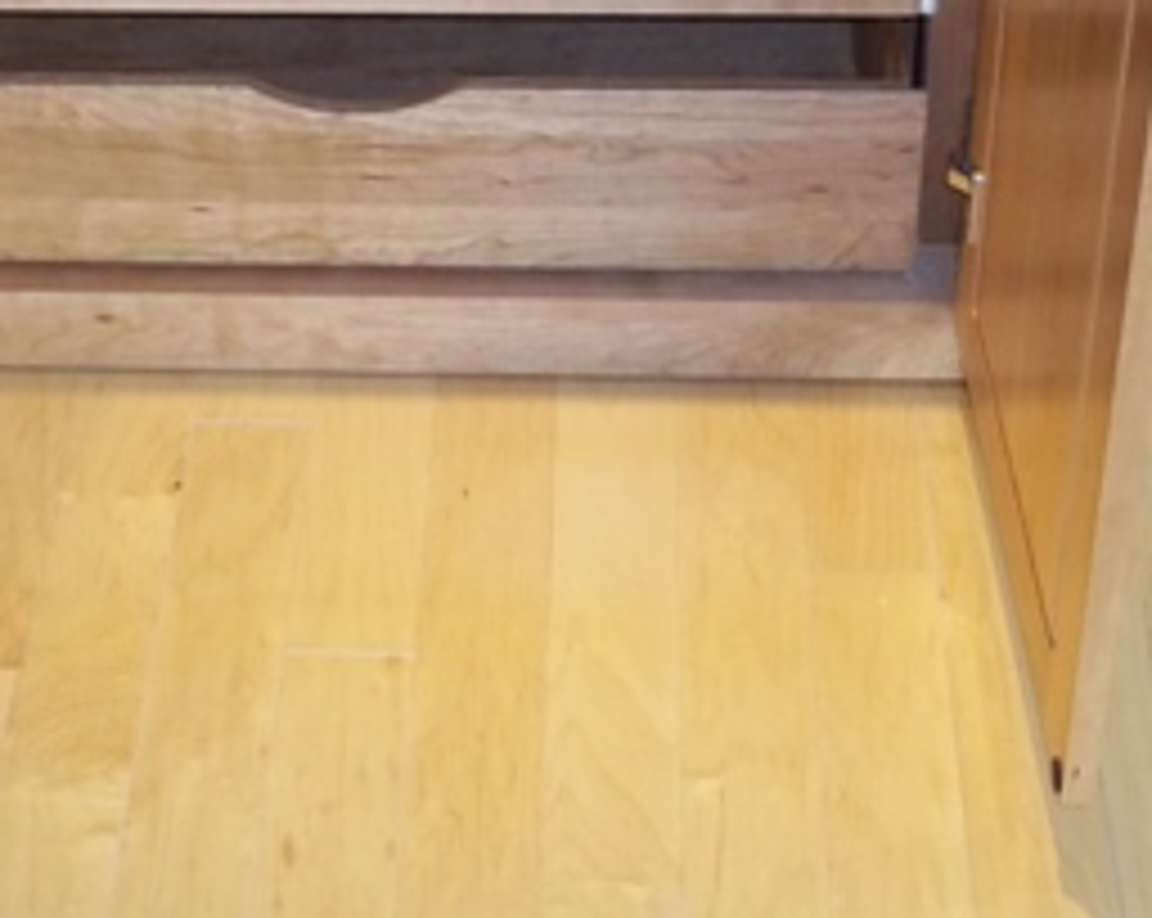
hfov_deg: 21.6
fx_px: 2996
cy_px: 58
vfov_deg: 17.1
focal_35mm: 88
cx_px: 324
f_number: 3.1
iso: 160
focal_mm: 6.5
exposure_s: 1/30
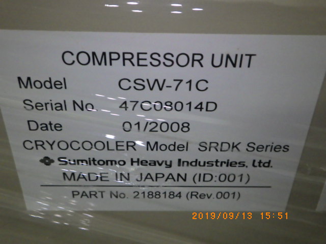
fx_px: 320
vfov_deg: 41.8
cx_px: 163
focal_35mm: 34
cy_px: 122
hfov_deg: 54.0
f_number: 3.8
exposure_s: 1/50
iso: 1600
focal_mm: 6.1
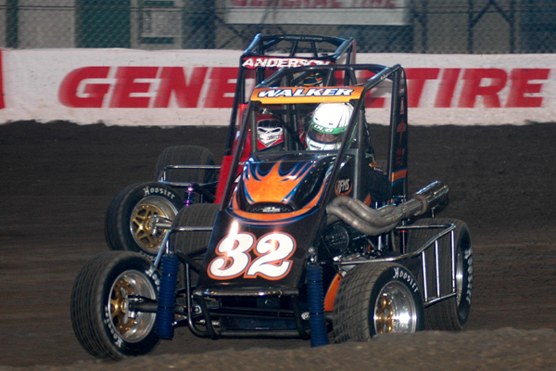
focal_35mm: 120
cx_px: 278
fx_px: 1853
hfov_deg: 17.1
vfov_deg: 11.4
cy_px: 186
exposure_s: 1/250
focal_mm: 80
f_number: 2.8
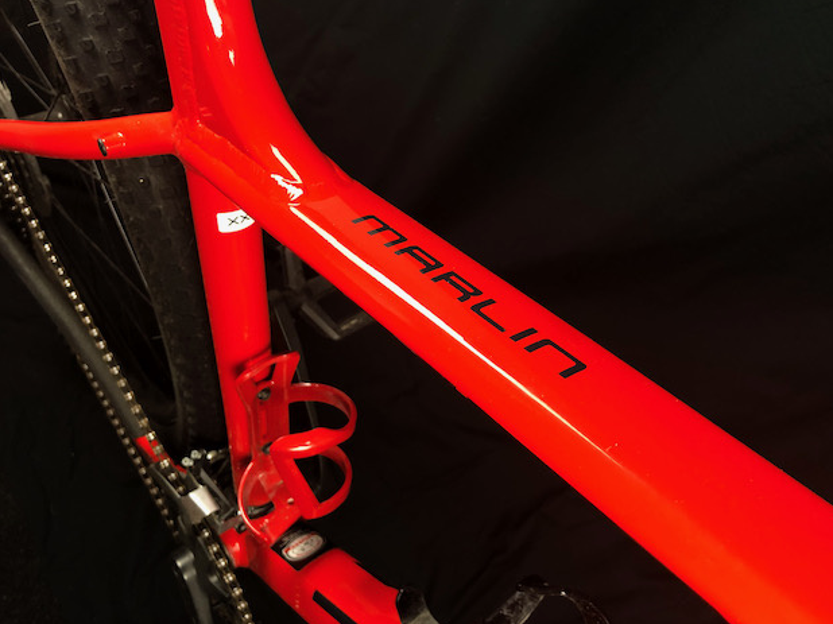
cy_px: 305
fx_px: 698
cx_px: 430
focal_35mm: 29
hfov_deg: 61.7
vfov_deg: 48.2
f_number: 1.8
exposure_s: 1/15
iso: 50
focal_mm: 4
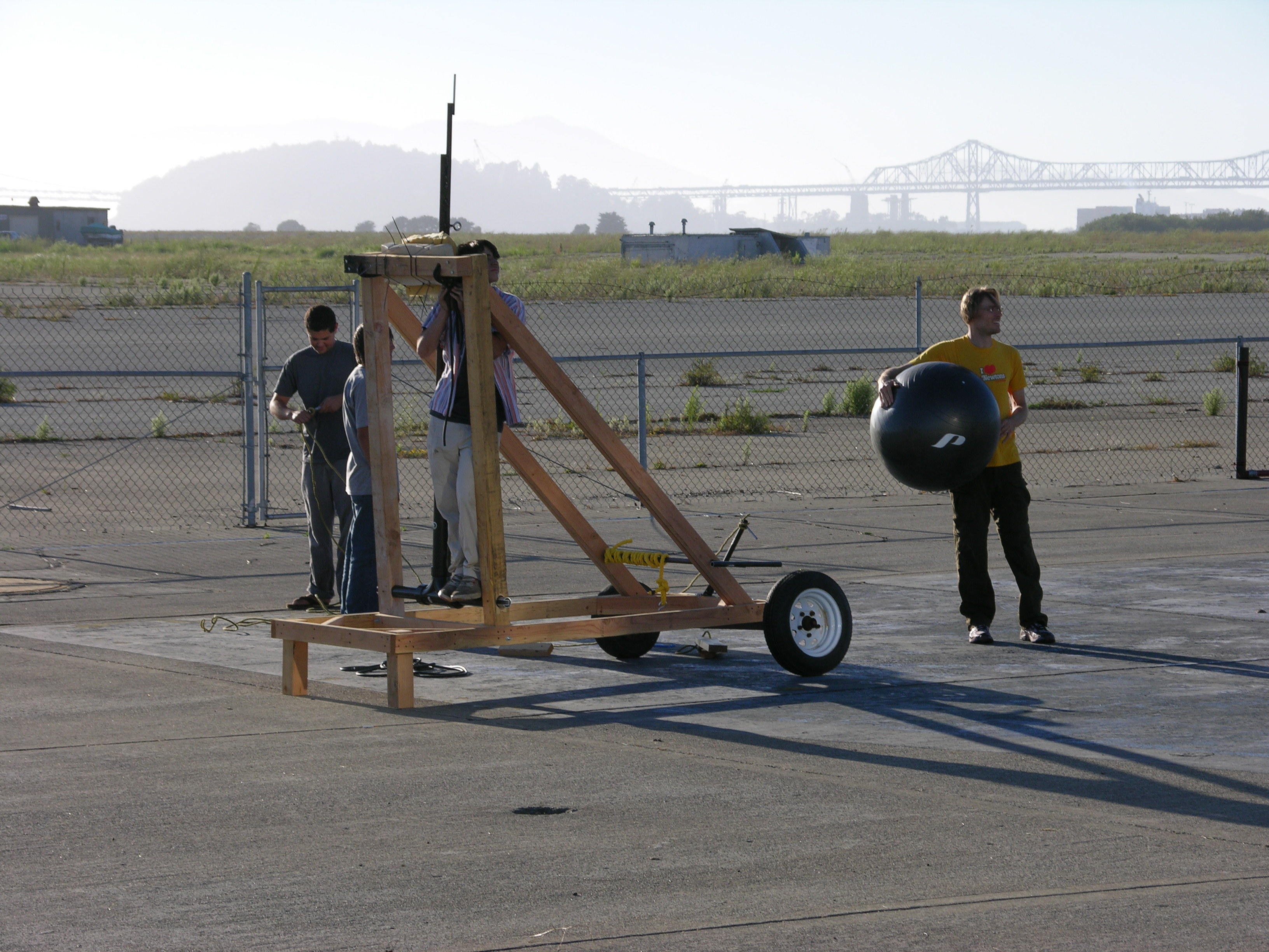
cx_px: 634
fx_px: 5132
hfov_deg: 14.1
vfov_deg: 10.6
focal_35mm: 140
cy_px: 476
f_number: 5.4
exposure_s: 1/288
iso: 50
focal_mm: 34.7
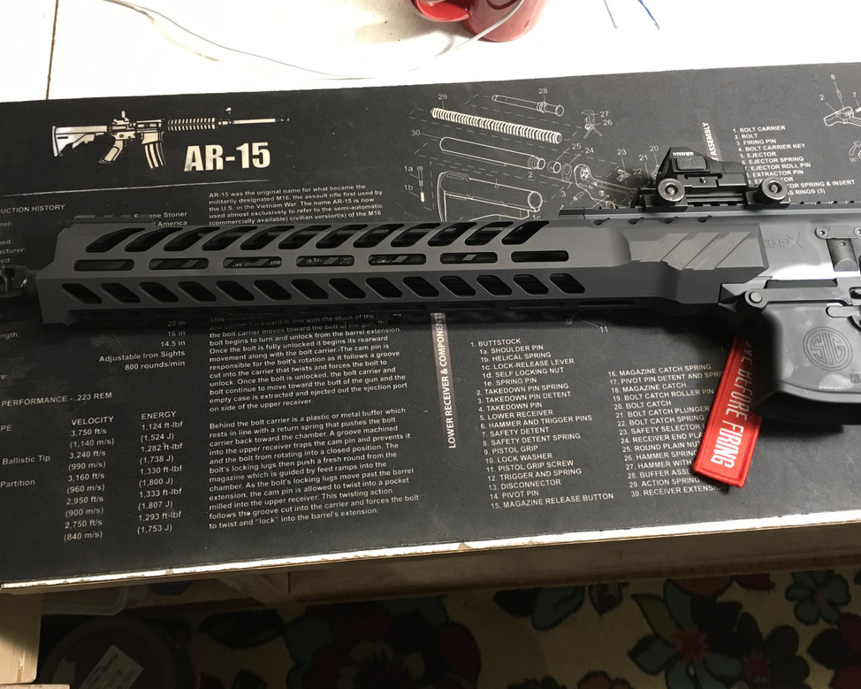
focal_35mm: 31
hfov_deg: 57.1
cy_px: 338
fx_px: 790
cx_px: 404
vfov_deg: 47.1
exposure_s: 1/30
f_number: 2.2
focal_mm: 4.15
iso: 125
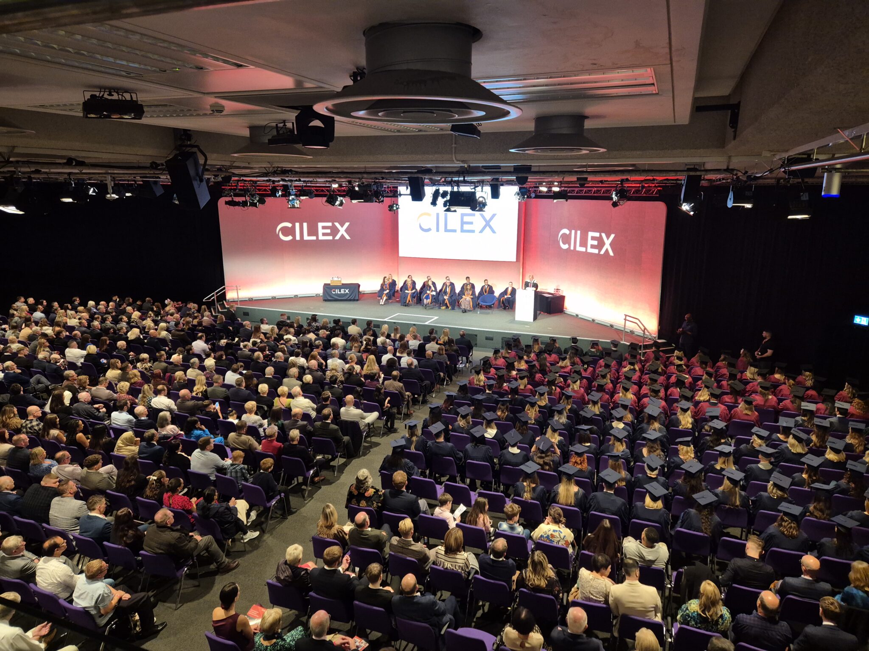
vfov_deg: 58.9
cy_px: 326
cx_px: 434
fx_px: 577
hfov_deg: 73.9
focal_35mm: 23
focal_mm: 5.4
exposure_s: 1/33
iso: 400
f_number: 1.8
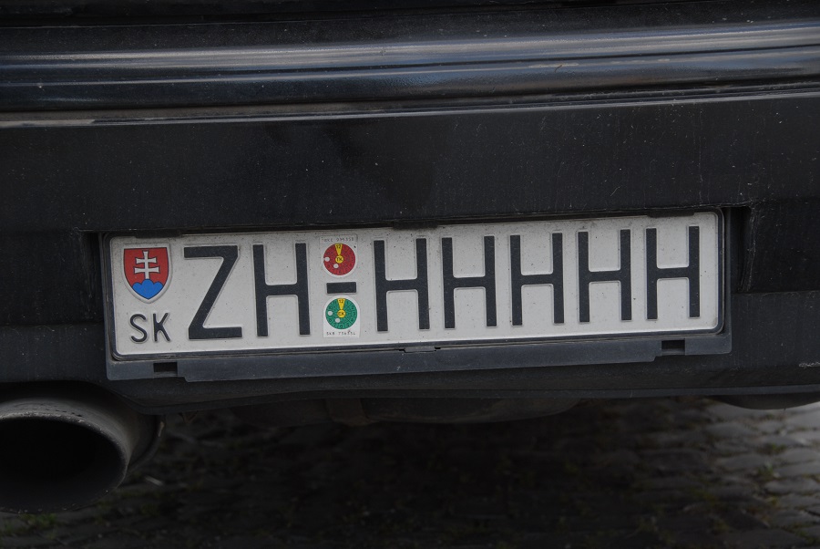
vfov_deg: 15.2
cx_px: 410
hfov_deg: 22.6
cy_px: 274
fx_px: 2052
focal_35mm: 90
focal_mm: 60
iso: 200
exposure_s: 1/80
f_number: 5.6
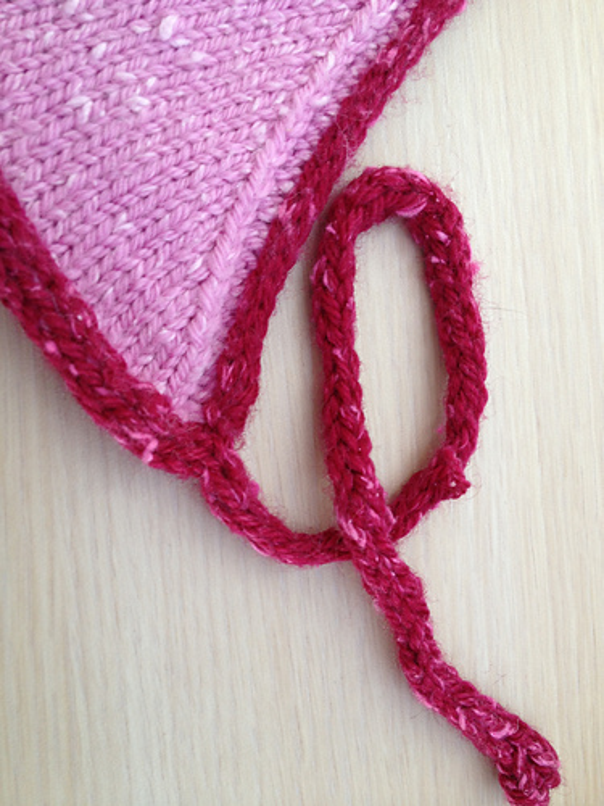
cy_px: 403
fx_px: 814
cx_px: 302
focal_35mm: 35
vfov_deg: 52.6
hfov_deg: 40.7
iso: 50
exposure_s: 1/24
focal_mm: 4.28
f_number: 2.4
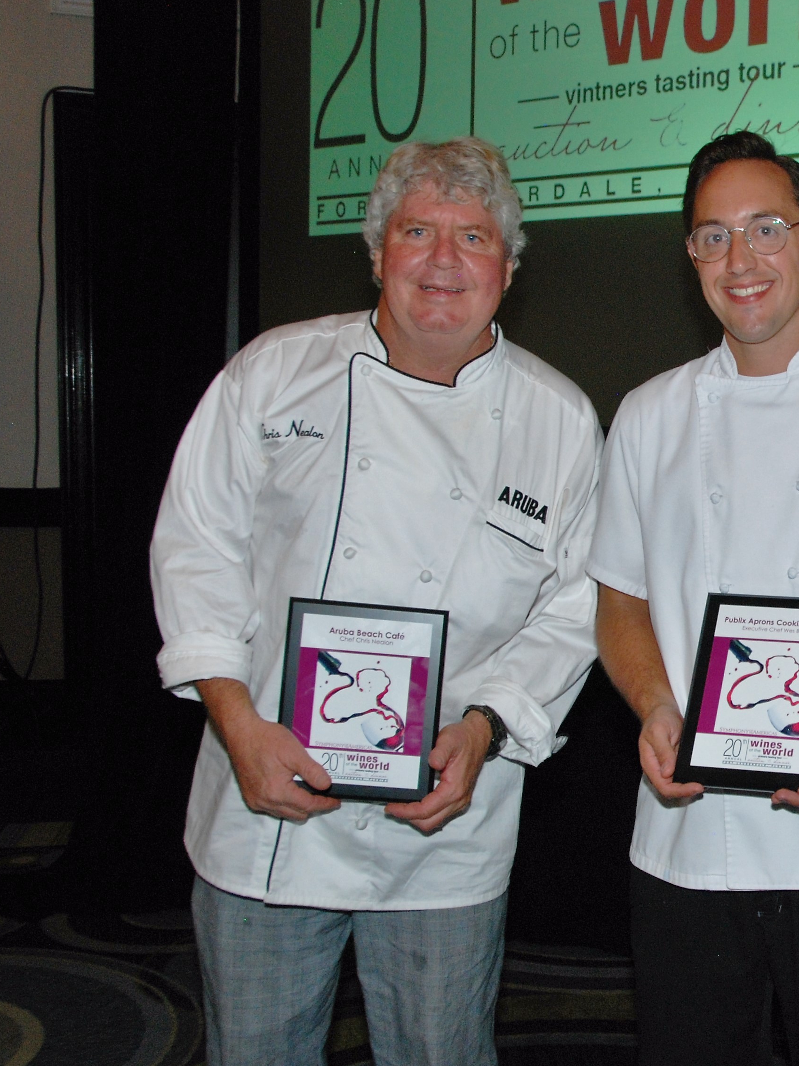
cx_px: 853
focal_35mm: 47
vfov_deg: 40.4
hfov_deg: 28.4
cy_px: 551
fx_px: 1446
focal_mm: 20
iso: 400
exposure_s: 1/60
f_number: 5.6
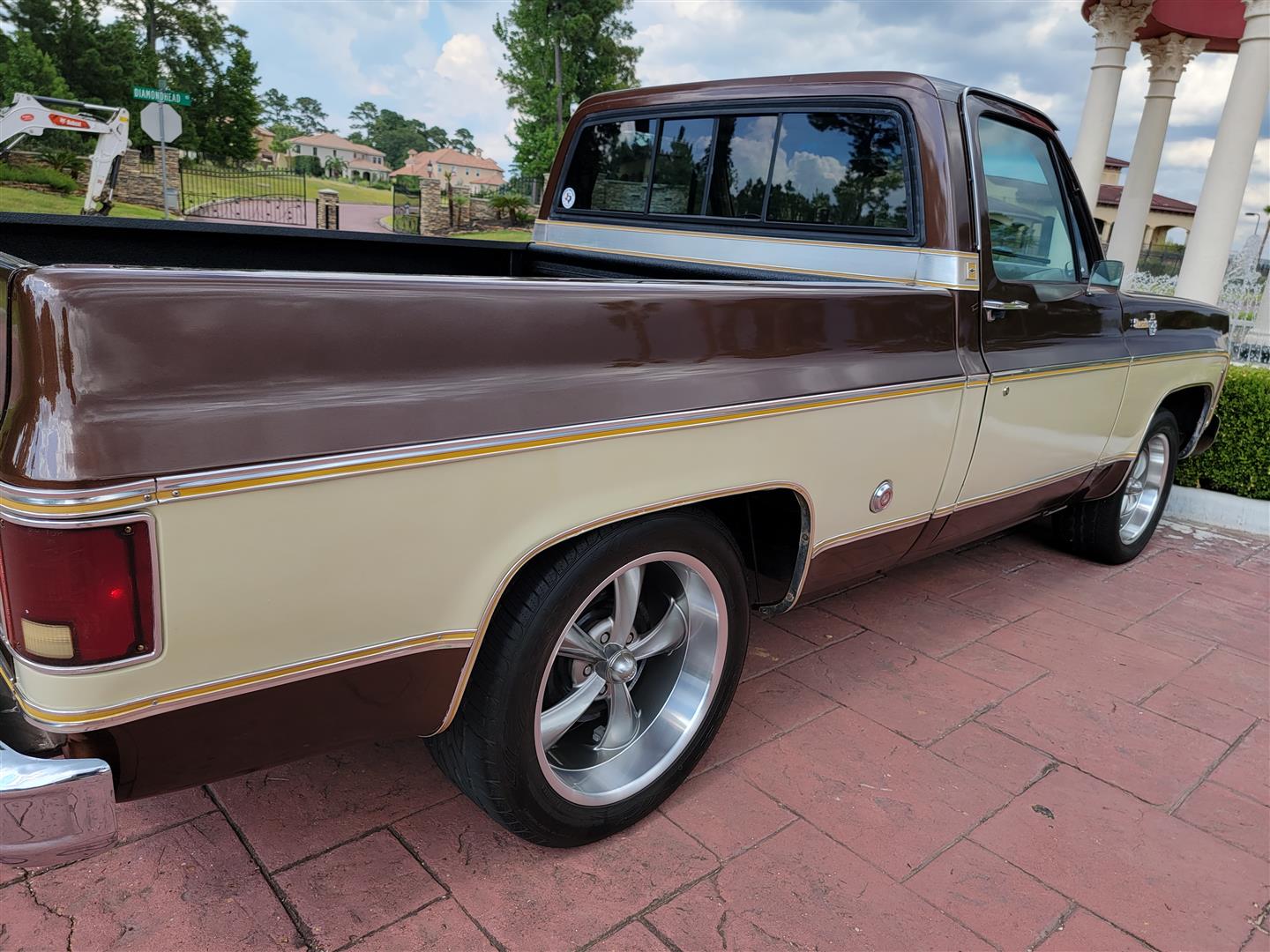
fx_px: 881
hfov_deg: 71.6
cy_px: 476
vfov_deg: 56.8
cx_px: 635
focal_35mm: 24
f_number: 1.8
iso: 16
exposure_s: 1/413
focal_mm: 6.7
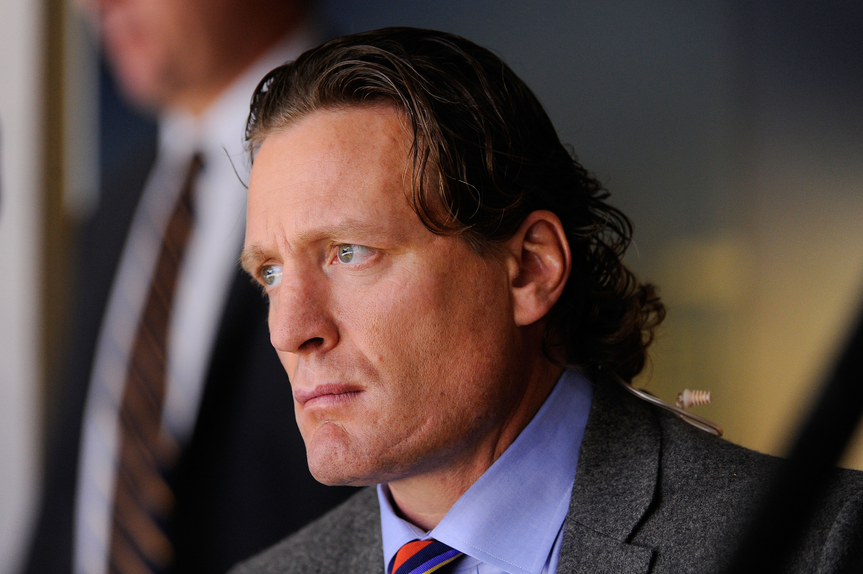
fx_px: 4791
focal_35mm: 200
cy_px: 287
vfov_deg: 6.9
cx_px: 432
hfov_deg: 10.3
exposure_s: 1/125
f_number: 4
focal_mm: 200
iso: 2000
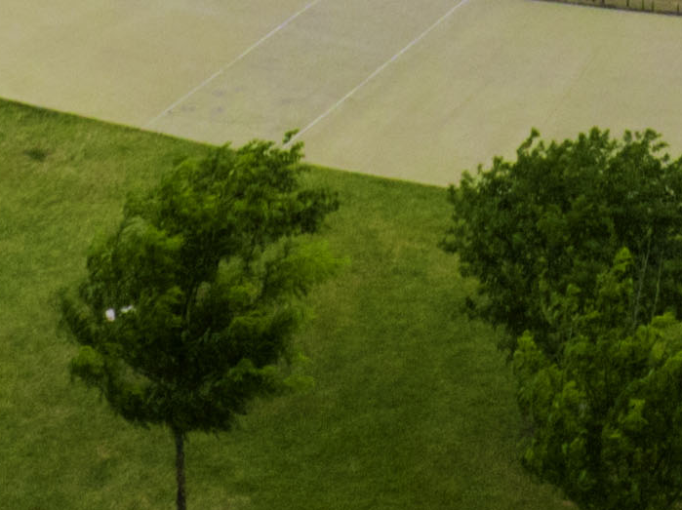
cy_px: -1055
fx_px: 3563
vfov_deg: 7.2
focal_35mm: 181
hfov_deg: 10.9
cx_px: 504
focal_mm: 12.29
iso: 120
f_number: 2.8
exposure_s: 1/1000
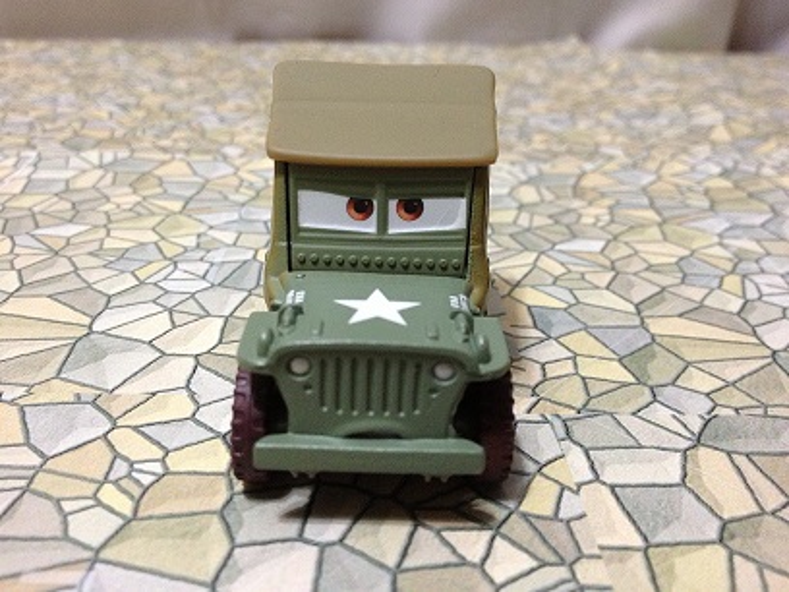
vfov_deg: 40.7
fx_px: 798
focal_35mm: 35
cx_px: 394
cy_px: 296
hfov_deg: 52.6
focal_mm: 4.28
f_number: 2.4
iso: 200
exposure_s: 1/20
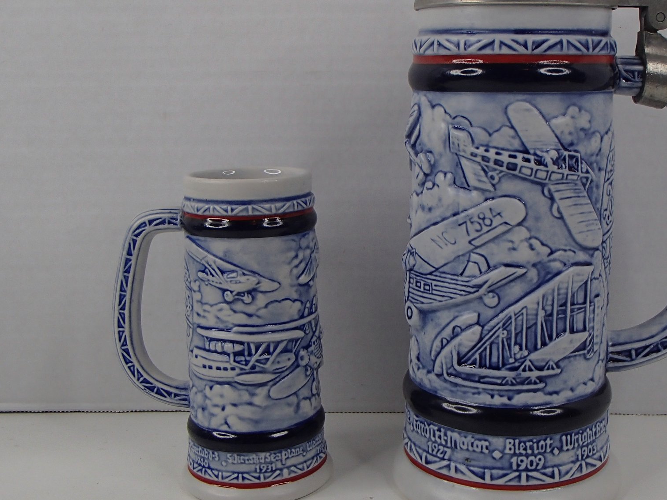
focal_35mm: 49
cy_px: 218
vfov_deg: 29.7
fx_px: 944
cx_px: 413
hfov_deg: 38.7
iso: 160
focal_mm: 6.64
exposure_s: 1/160
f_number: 4.7
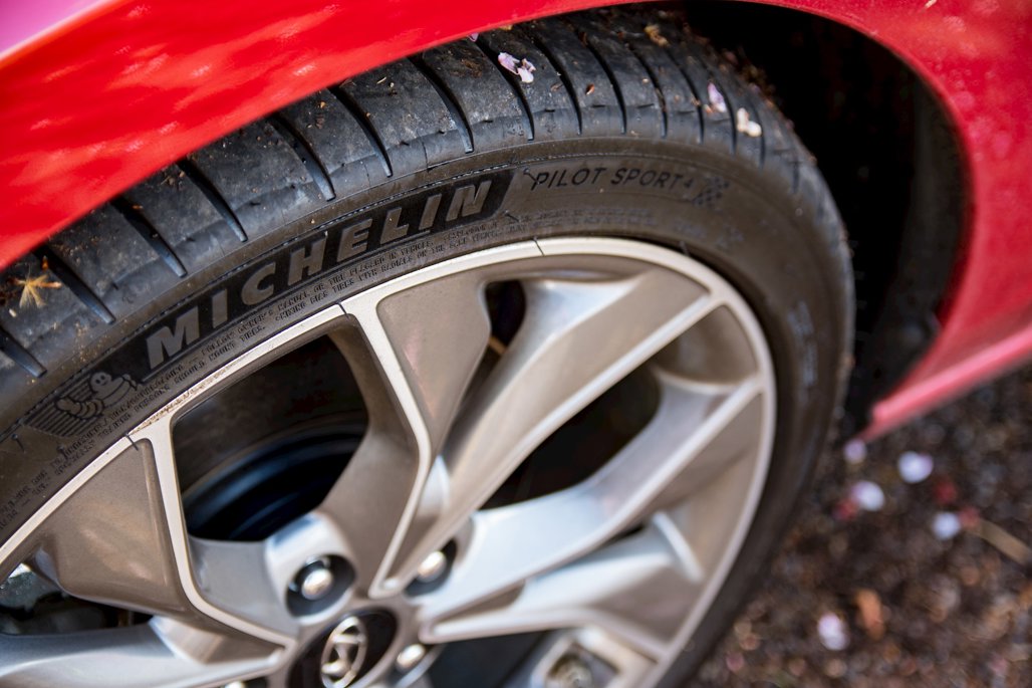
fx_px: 1978
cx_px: 516
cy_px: 344
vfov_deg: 19.7
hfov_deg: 29.2
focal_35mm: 69
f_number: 2.8
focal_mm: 46
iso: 100
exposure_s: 1/60
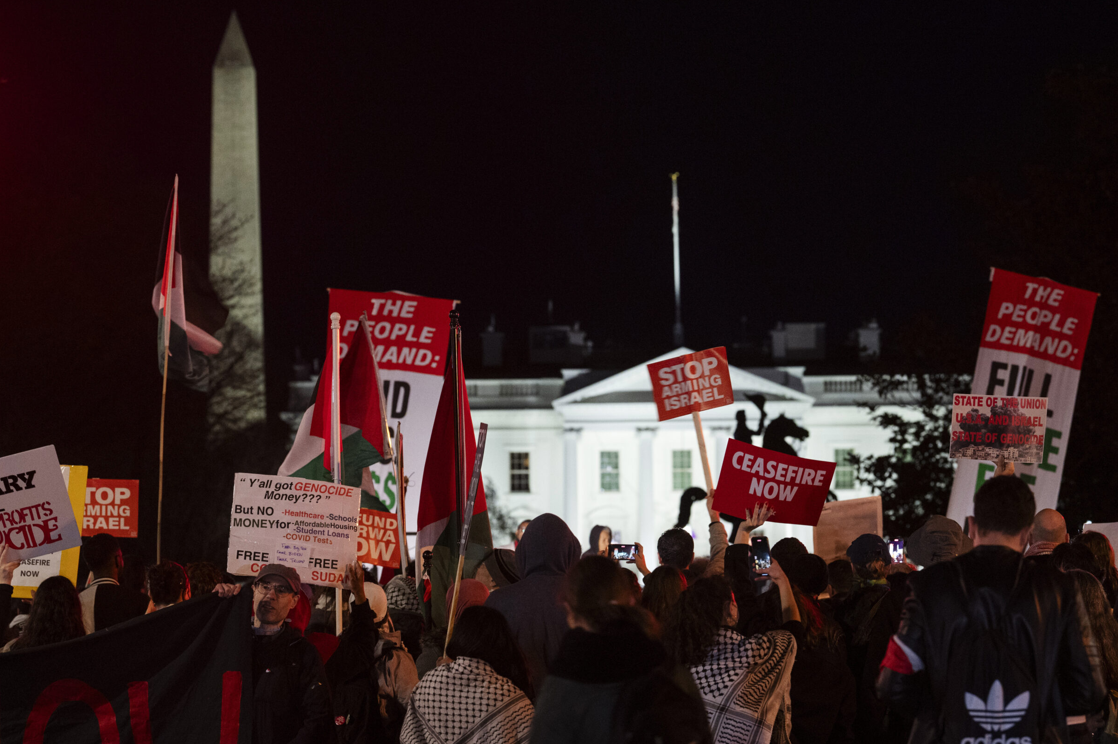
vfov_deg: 9.9
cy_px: 363
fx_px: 4282
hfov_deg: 14.9
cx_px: 584
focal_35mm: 138
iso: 5000
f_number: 5.6
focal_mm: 130
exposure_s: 1/60
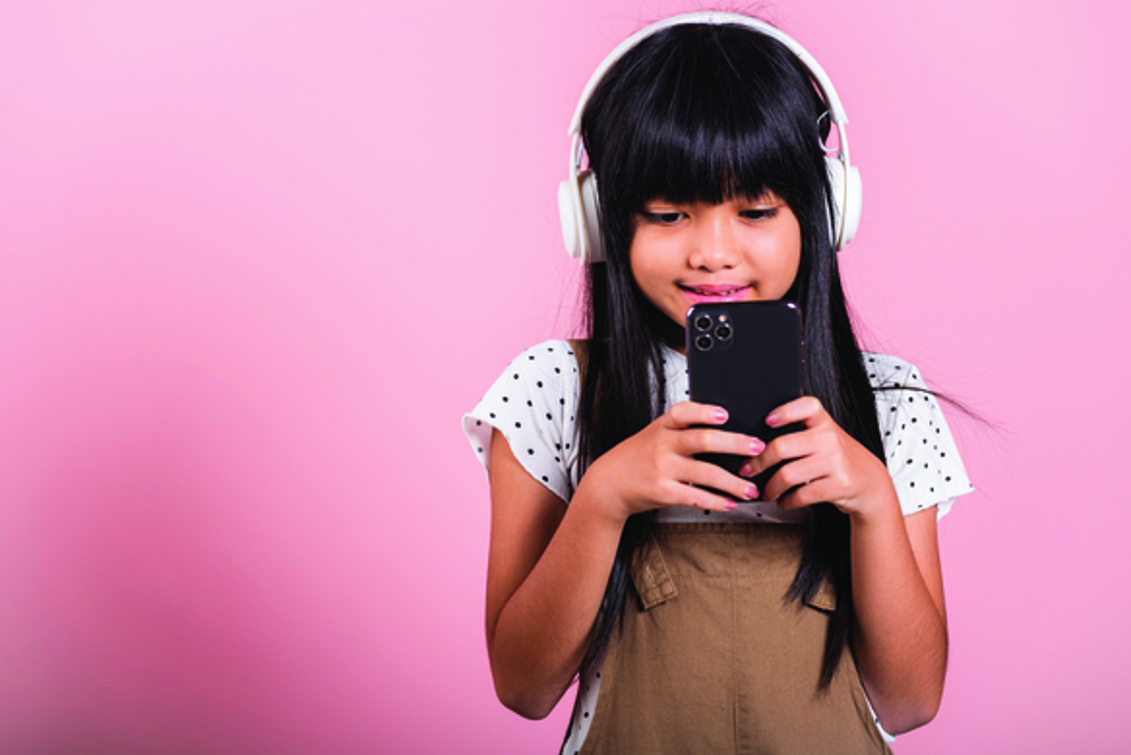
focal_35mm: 121
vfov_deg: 11.3
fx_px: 3803
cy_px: 377
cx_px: 563
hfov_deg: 16.9
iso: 100
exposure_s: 1/200
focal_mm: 120
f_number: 5.6
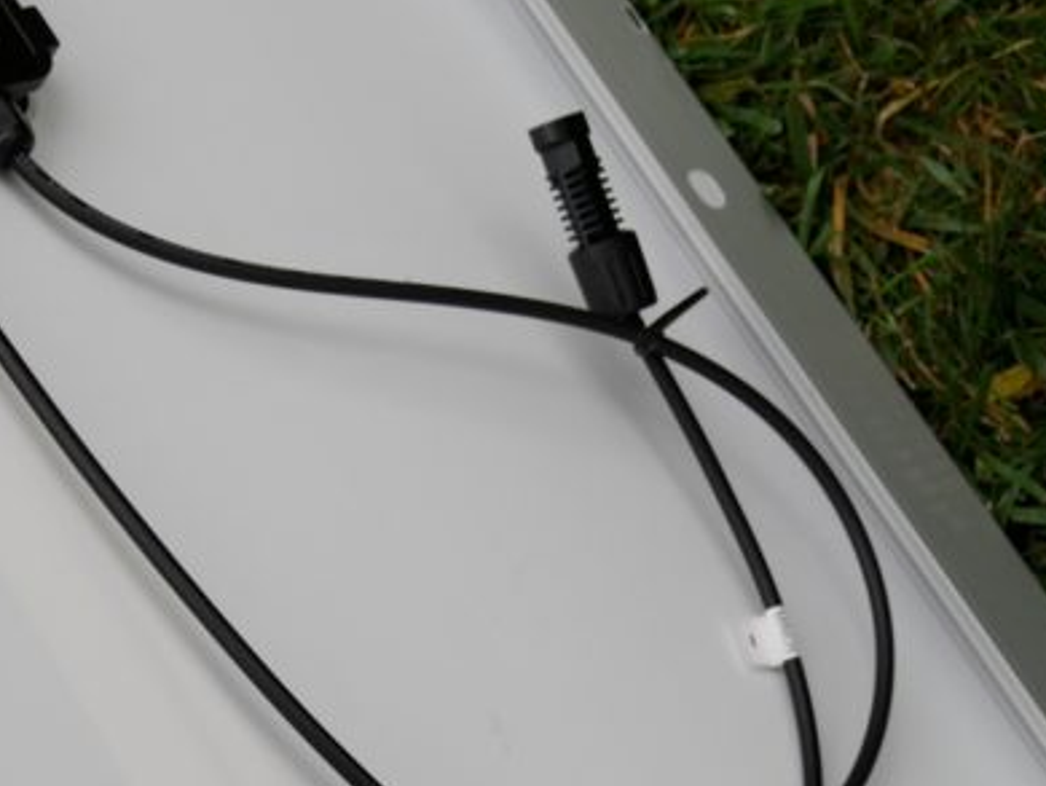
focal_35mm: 107
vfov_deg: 13.8
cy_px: 545
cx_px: 282
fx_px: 3235
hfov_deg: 18.3
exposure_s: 1/200
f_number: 5.6
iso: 200
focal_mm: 30
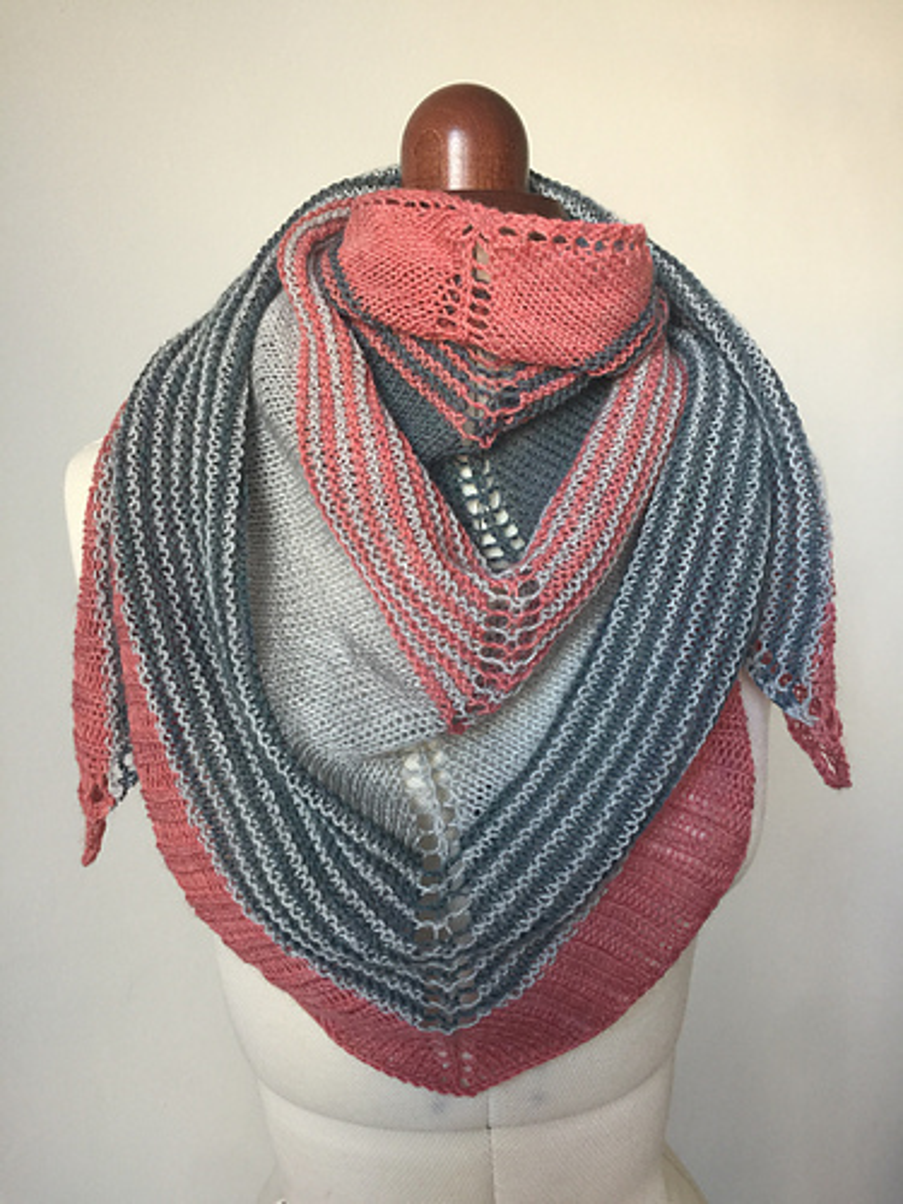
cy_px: 602
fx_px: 1009
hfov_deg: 48.2
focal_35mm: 29
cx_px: 452
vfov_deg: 61.7
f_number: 2.2
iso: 64
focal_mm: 4.15
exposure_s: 1/33
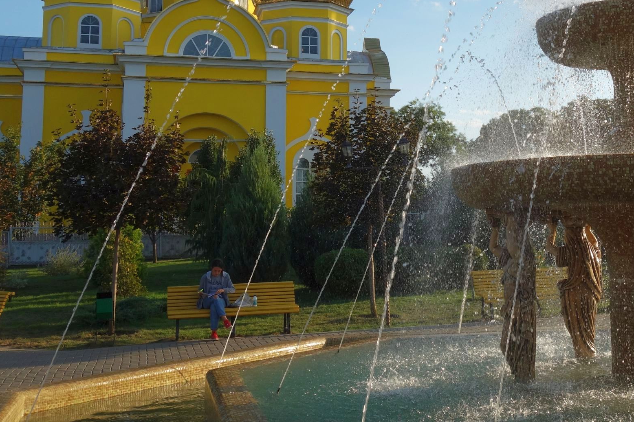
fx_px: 898
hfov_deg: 38.4
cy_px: 129
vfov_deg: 26.3
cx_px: 426
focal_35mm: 51
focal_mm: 10.63
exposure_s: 1/400
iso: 125
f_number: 5.6
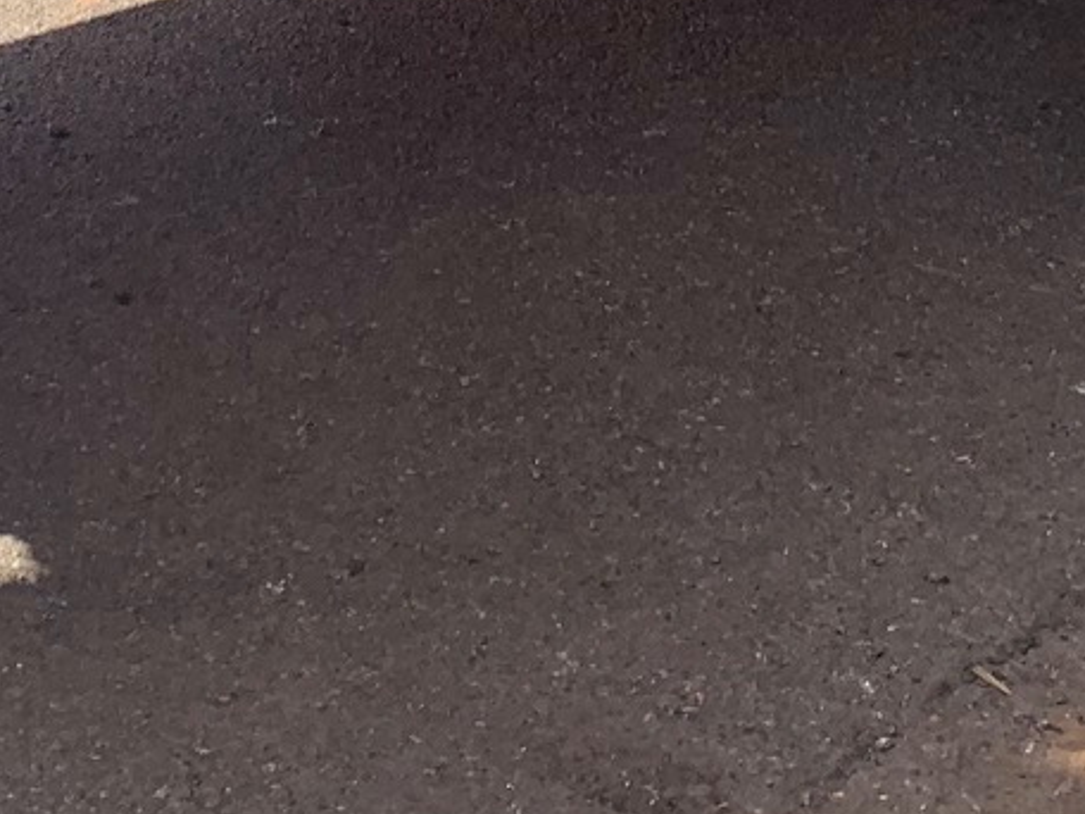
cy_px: -902
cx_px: 36
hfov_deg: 16.8
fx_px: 3605
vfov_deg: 11.4
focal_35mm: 115
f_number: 1.8
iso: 25
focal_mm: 4.25
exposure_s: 1/683
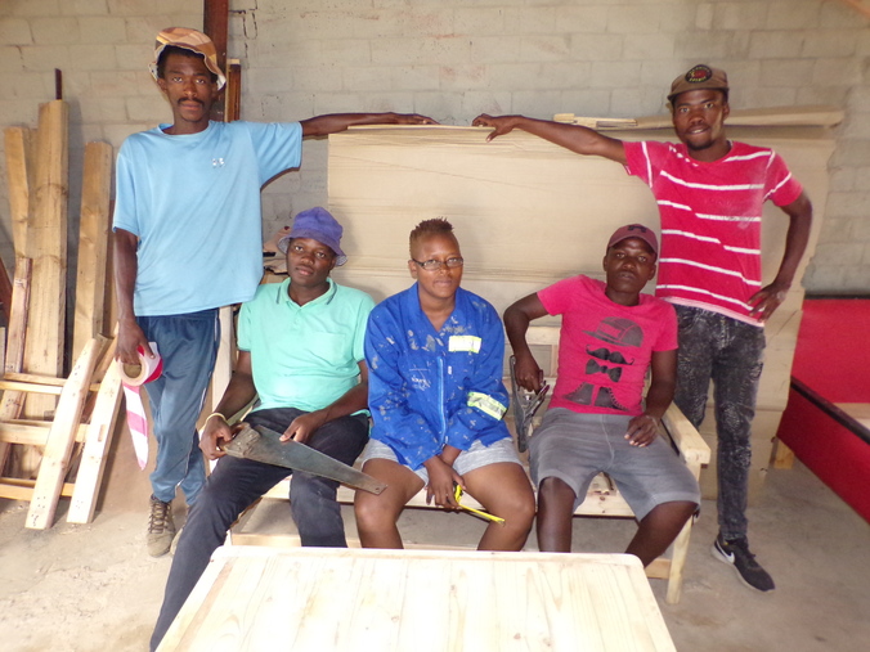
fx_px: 603
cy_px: 326
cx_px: 435
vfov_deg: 56.8
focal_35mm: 24
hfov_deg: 71.6
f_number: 3
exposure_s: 1/34
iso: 404
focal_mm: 4.3
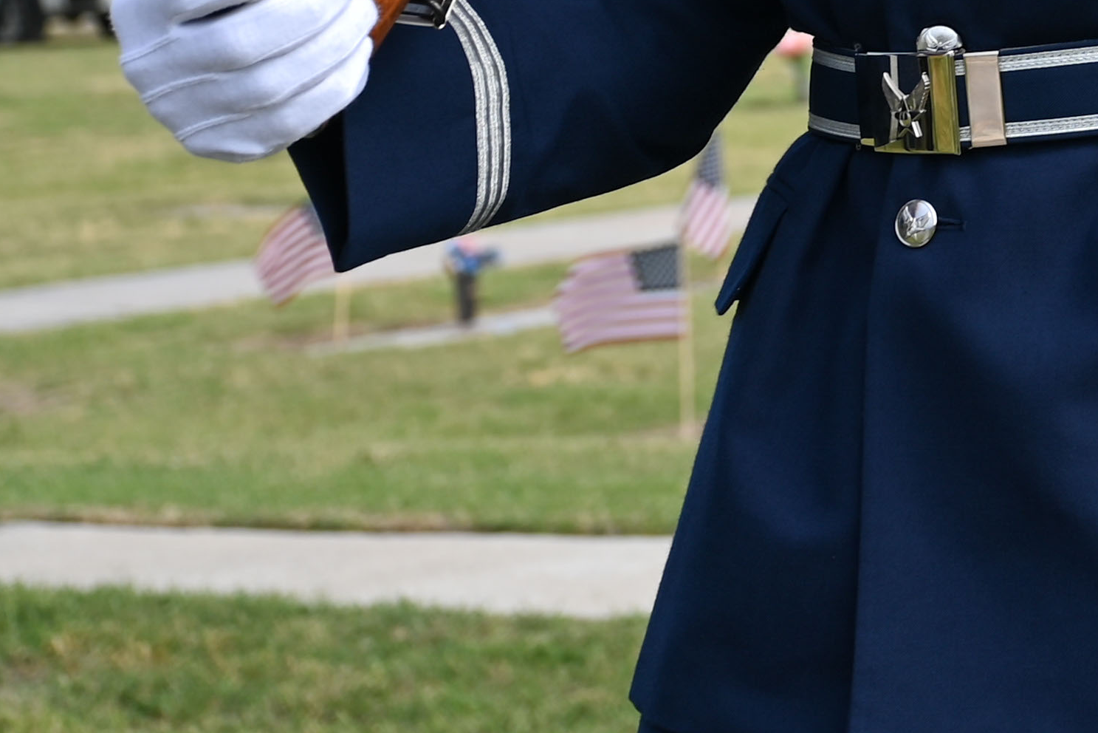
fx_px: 4942
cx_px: 2072
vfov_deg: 8.3
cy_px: -325
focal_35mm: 162
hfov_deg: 11.6
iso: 50
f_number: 4
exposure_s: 1/500
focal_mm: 41
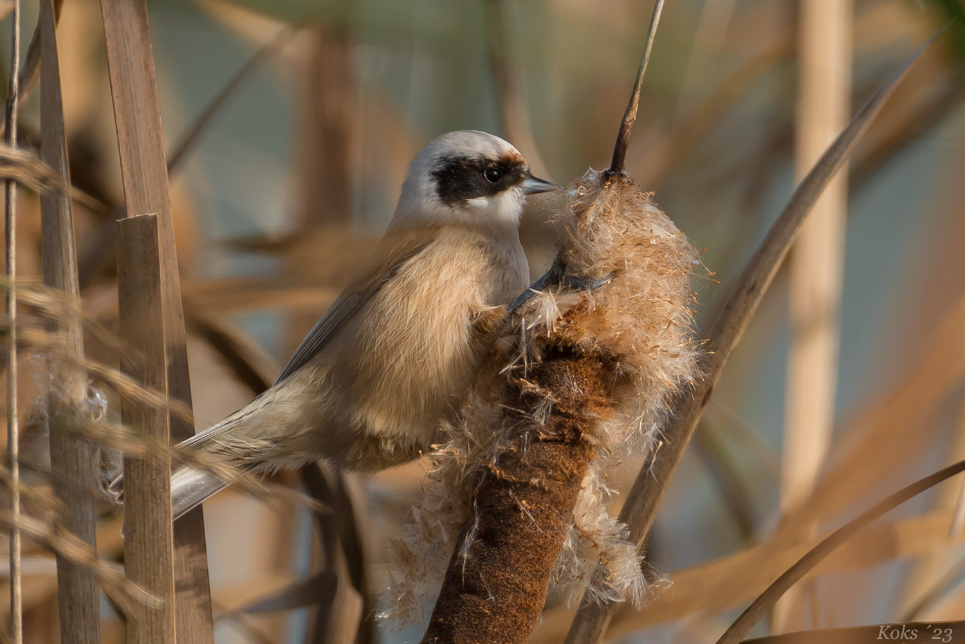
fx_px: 18762
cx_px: 482
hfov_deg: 2.9
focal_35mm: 700
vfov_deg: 2.0
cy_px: 322
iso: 400
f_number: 6.3
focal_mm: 700
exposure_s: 1/1250
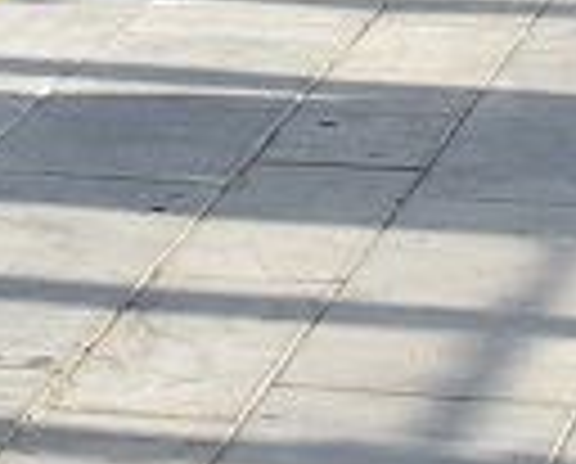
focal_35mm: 351
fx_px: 5997
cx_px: -783
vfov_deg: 4.2
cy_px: -1140
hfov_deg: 5.3
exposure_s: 1/640
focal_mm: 40
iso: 1000
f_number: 13
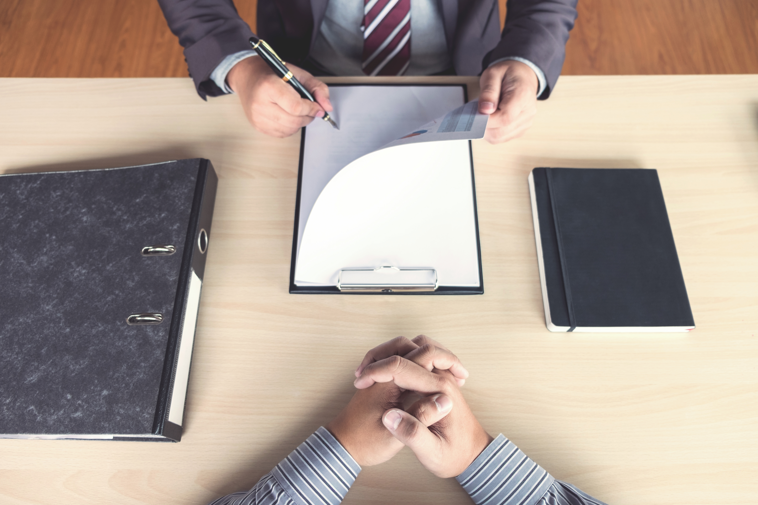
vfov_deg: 47.9
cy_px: 252
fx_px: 568
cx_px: 379
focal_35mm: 27
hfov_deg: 67.4
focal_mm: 18
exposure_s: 1/125
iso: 400
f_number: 2.8
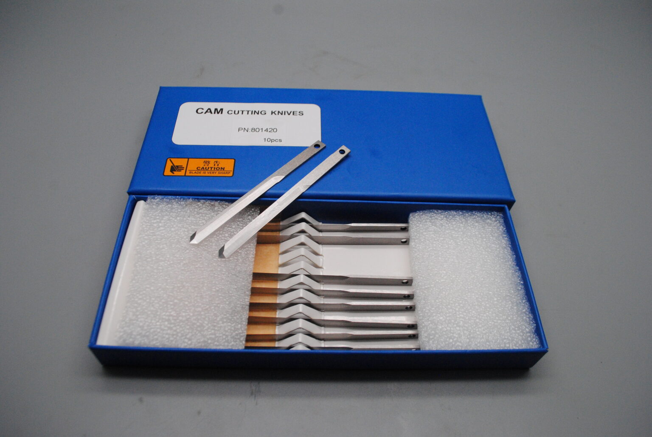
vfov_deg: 48.0
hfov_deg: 67.3
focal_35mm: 27
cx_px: 326
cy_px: 218
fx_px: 490
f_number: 5.6
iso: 800
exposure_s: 1/800
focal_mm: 18
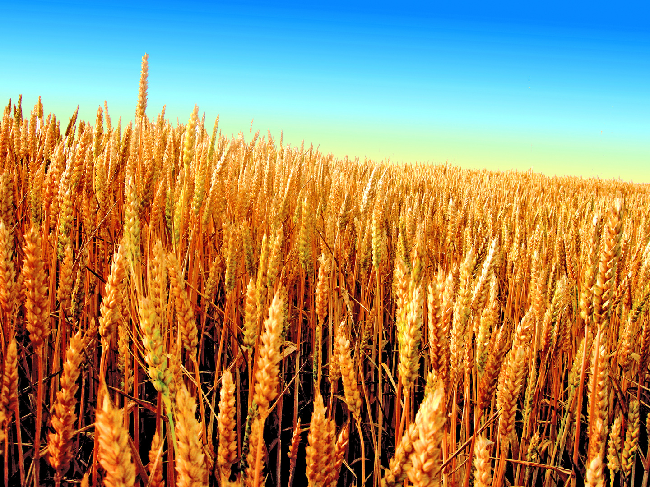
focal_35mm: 36
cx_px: 325
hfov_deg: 51.4
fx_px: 676
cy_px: 244
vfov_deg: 39.7
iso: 64
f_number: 4.8
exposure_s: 1/187
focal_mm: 7.5
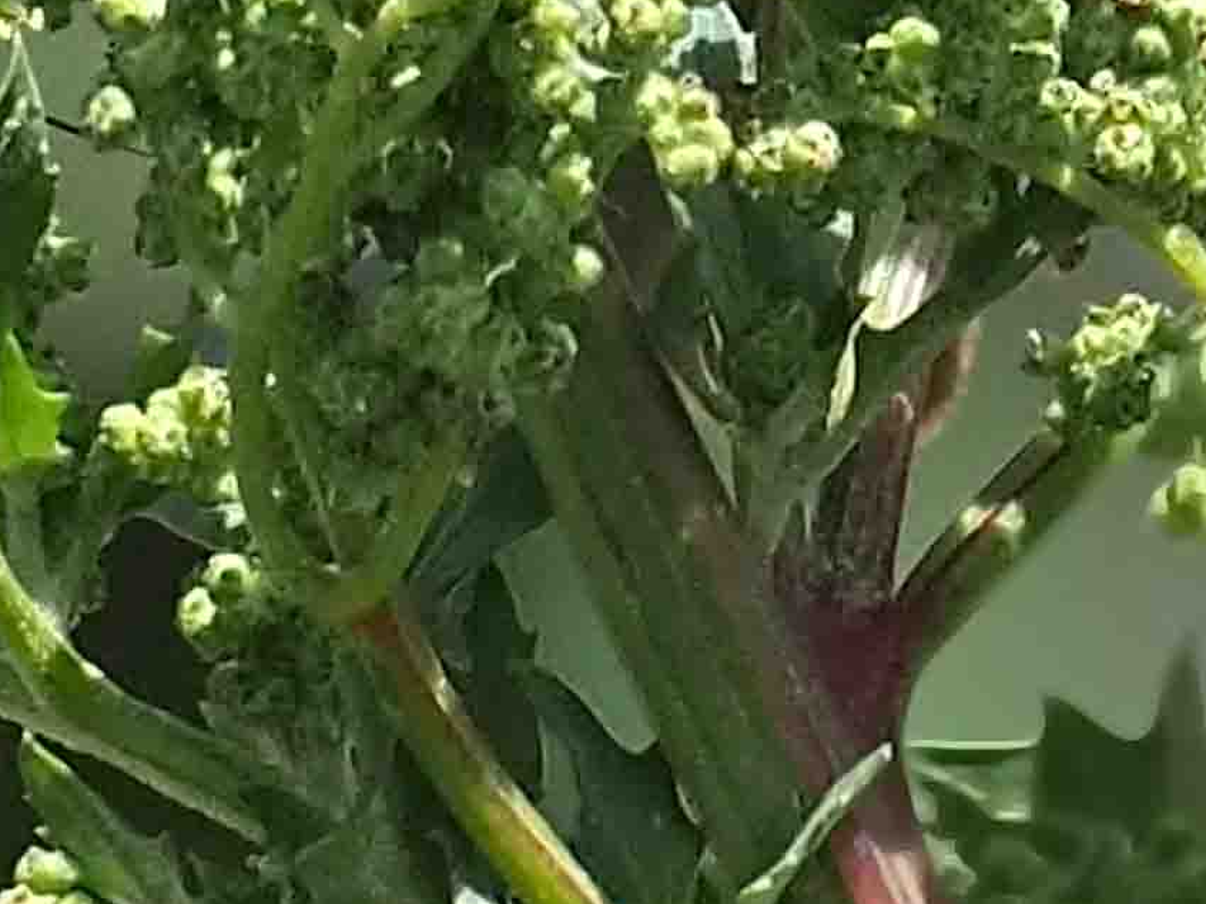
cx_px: -423
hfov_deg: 0.5
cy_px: -1144
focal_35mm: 3684
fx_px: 128312
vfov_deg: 0.4
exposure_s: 1/1000
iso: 320
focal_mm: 300
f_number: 6.3
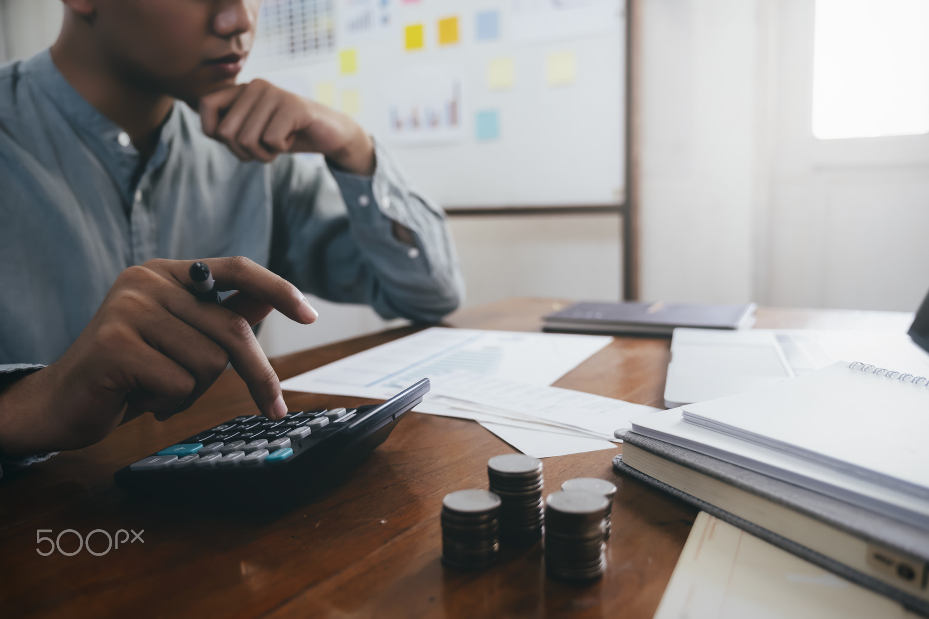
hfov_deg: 60.3
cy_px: 310
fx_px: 800
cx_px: 464
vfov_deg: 42.3
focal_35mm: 31
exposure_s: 1/80
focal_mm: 20.6
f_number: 2.8
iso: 320
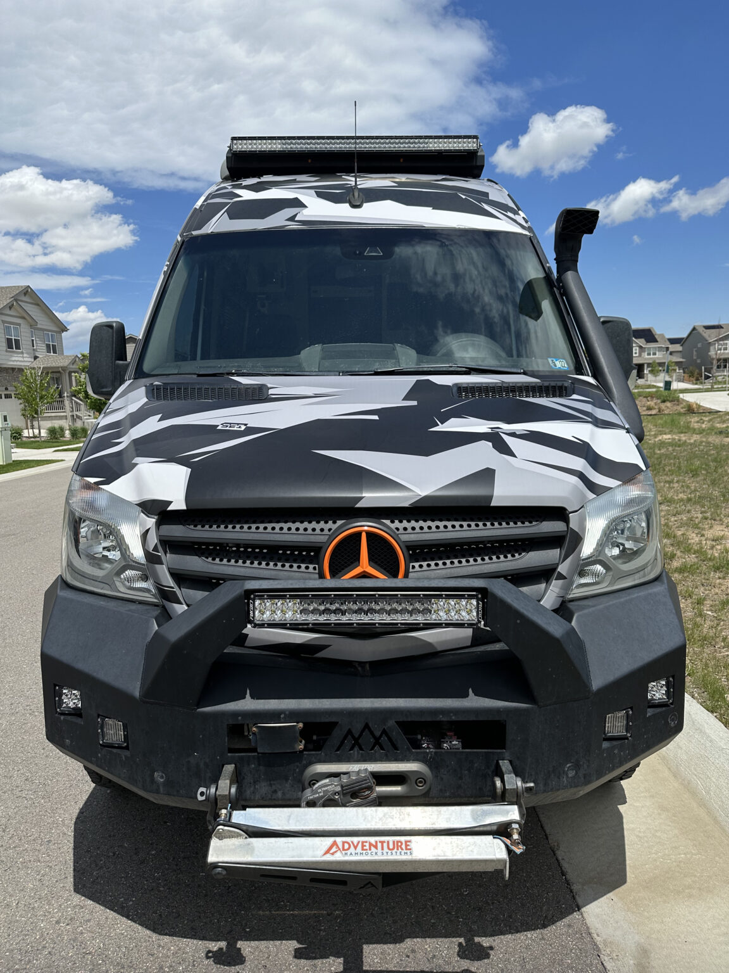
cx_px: 364
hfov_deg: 56.8
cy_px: 486
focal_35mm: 24
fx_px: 674
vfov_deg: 71.6
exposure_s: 1/6623
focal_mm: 6.86
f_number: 1.78
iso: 80
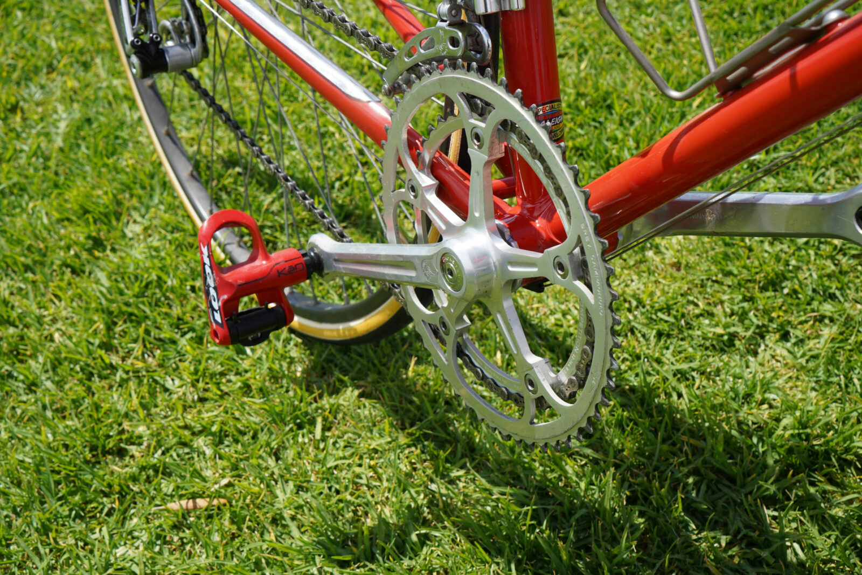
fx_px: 1101
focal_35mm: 46
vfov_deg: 29.2
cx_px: 431
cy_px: 288
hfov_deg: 42.7
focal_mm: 46
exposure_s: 1/200
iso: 200
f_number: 11
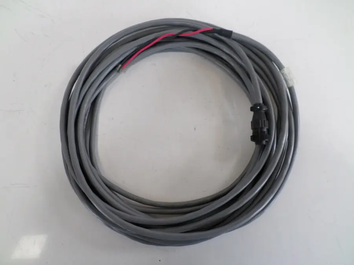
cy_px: 132
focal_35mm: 25
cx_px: 177
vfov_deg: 54.9
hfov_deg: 69.4
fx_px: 256
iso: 80
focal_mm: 4.5
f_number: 2.5
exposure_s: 1/60
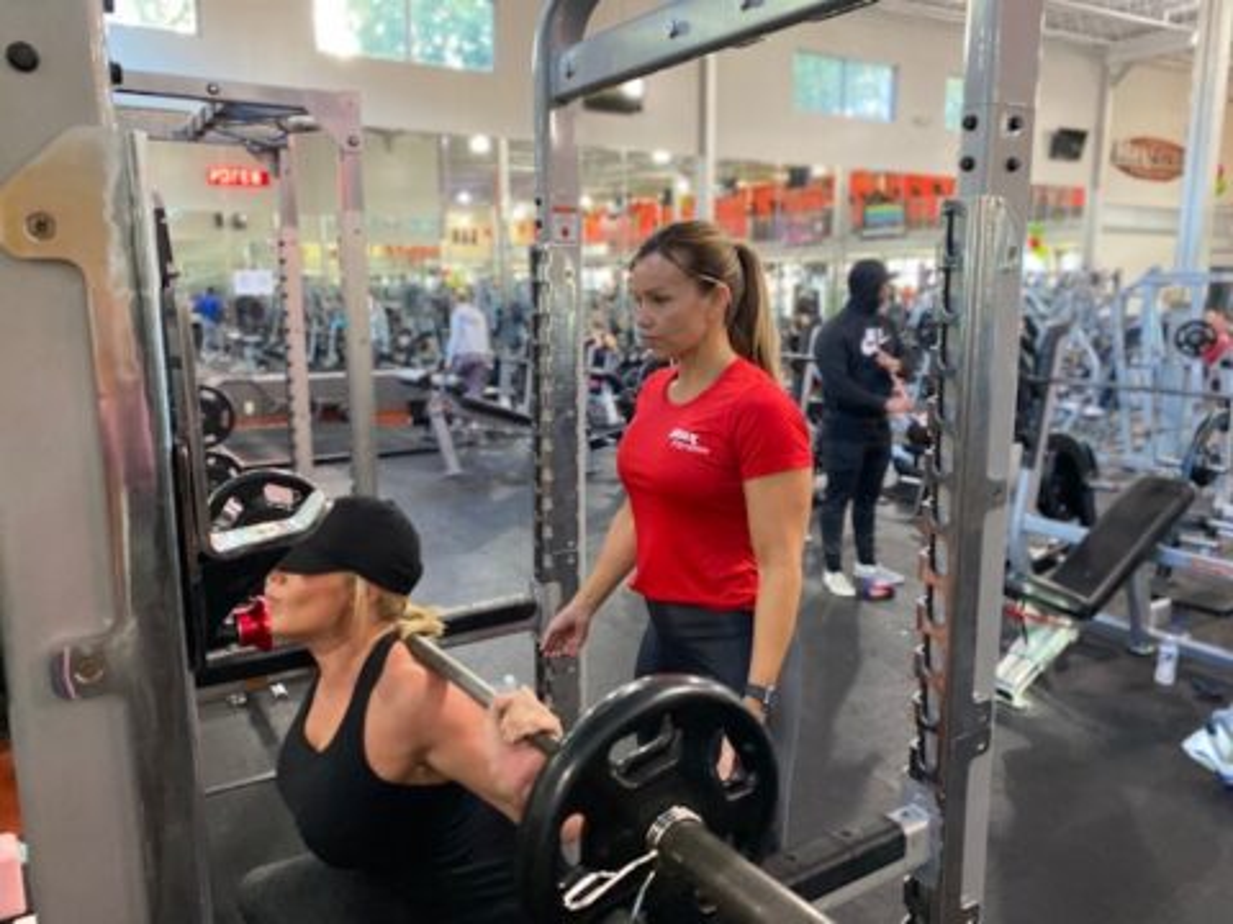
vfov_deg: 53.1
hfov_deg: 67.3
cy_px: 462
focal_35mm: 26
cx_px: 616
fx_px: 926
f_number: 1.8
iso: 400
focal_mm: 4.25
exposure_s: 1/40
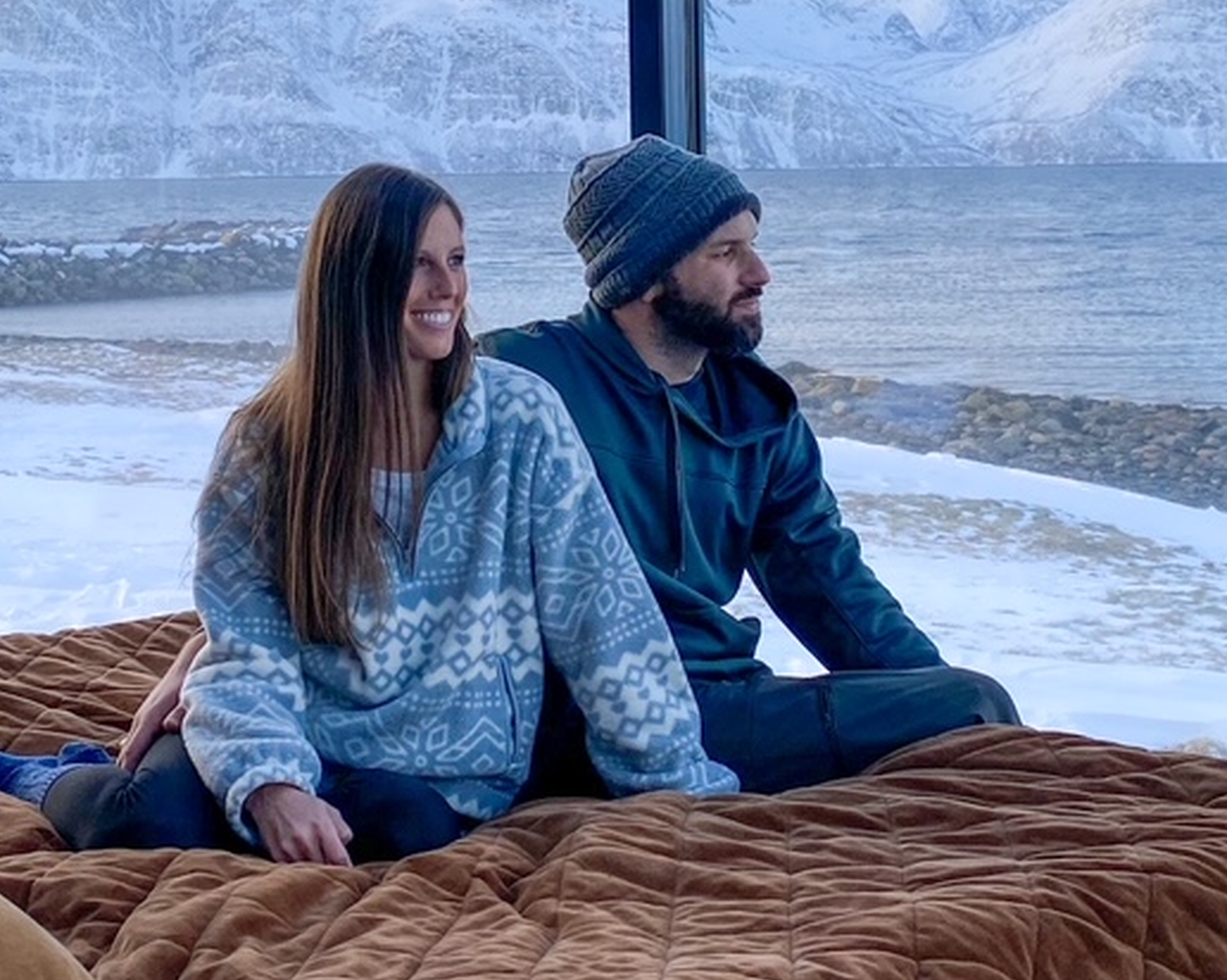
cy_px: 147
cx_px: 516
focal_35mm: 63
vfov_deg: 23.7
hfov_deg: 30.0
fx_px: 2286
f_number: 1.8
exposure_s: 1/240
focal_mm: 4.25
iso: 32
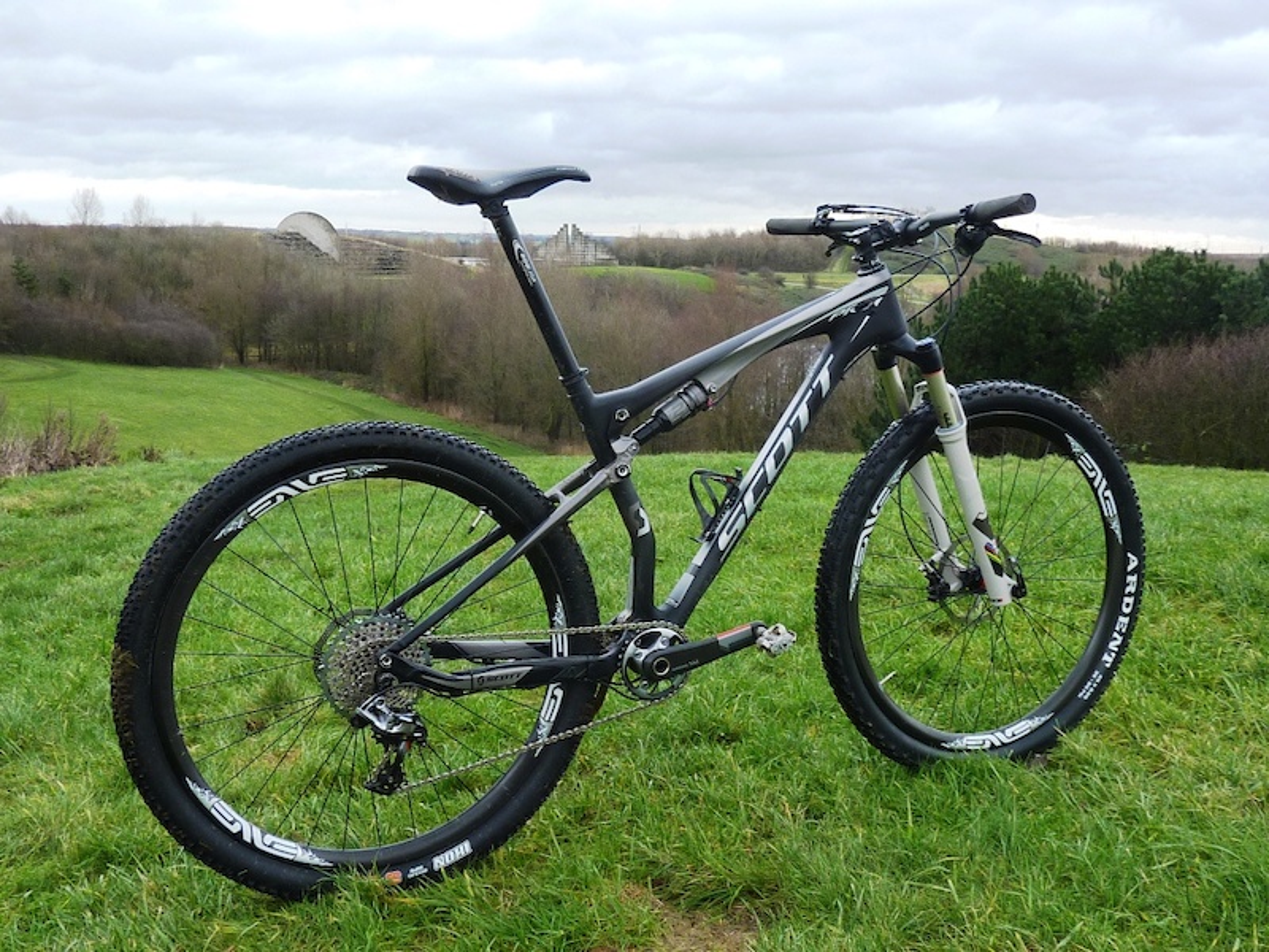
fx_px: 1283
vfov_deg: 40.7
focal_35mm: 35
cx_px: 634
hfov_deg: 52.6
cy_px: 476
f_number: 3.3
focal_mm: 4.1
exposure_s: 1/40
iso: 80
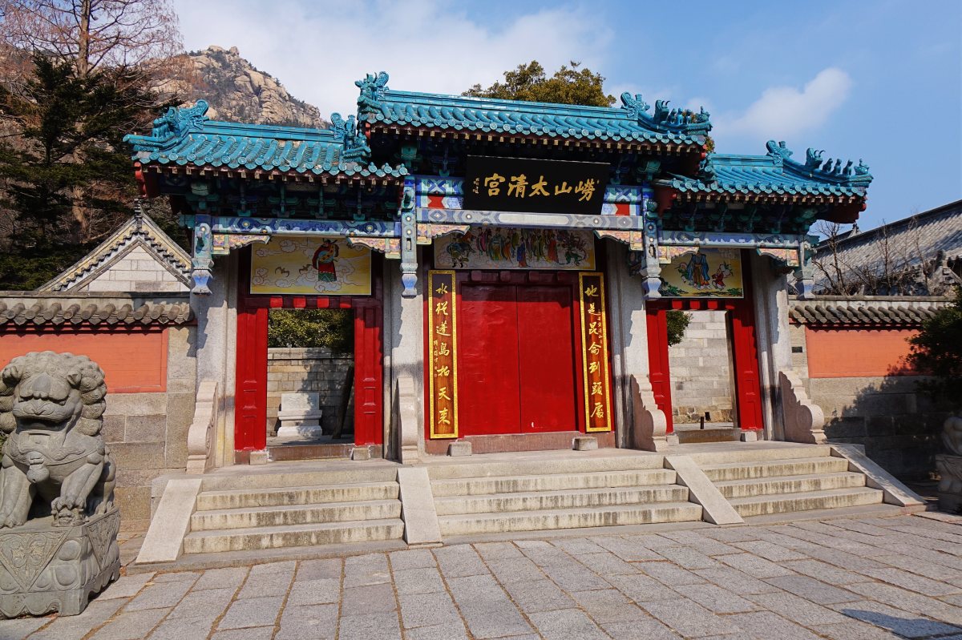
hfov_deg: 73.8
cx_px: 481
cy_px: 320
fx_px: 641
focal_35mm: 24
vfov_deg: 53.1
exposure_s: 1/800
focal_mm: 8.8
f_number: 4.5
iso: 100
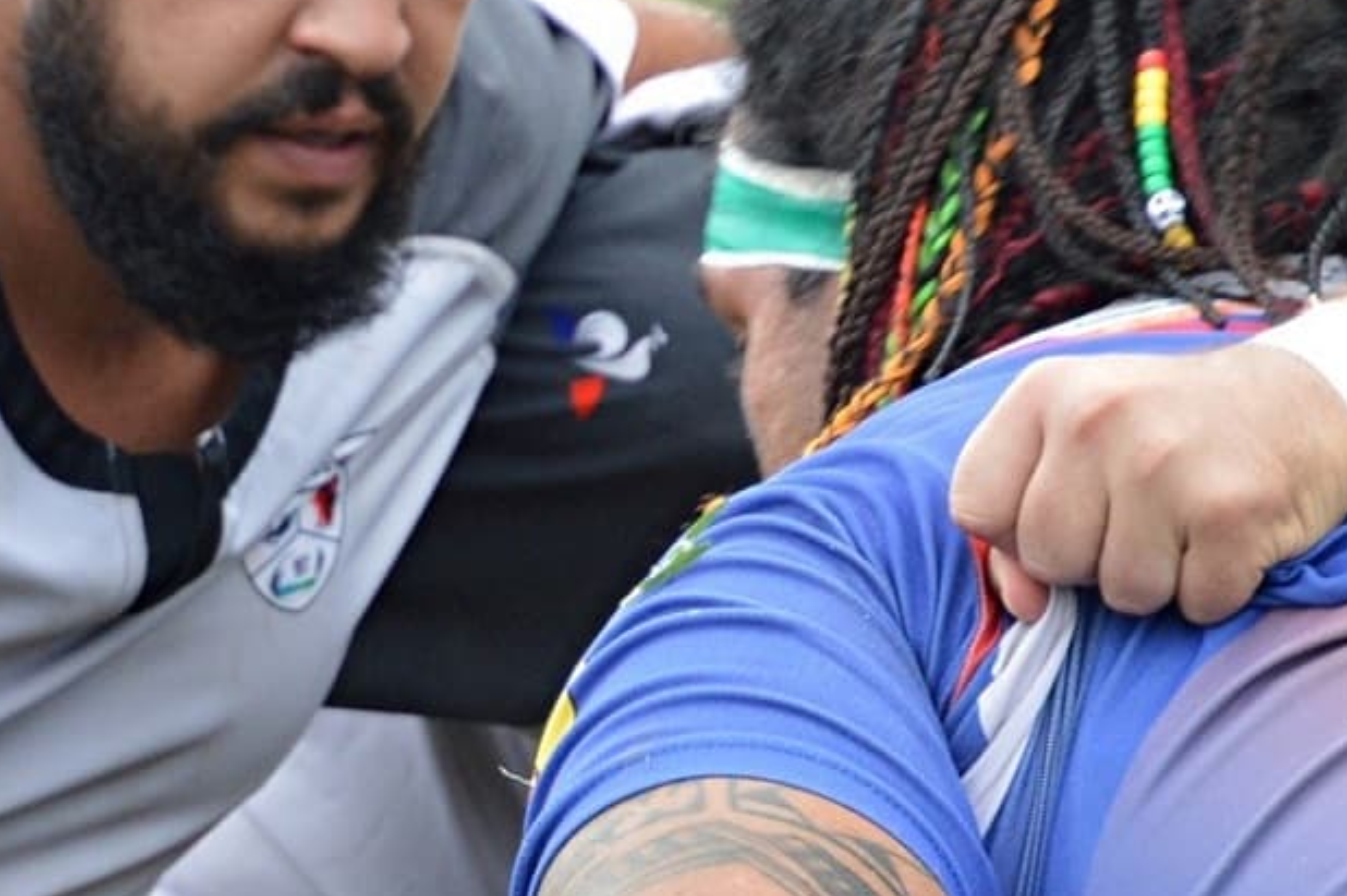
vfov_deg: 1.5
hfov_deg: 2.2
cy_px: 578
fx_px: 35255
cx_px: -594
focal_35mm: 943
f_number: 5.6
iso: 400
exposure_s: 1/160
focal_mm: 170
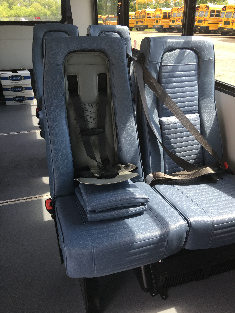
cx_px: 118
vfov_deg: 61.7
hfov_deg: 48.2
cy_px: 156
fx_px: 262
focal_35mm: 29
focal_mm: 4.15
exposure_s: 1/120
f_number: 2.2
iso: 40
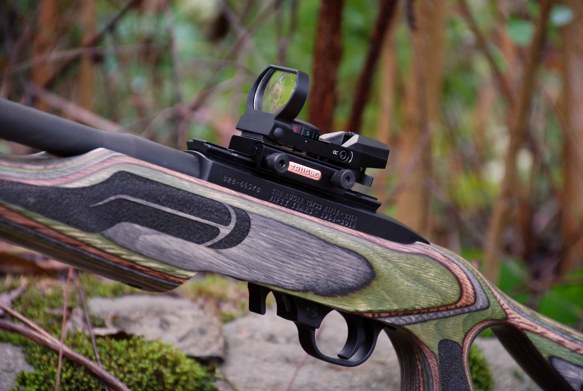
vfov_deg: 6.6
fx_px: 3405
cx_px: 292
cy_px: 196
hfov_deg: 9.8
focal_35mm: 210
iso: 100
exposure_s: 1/2.5
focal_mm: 140
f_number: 5.6
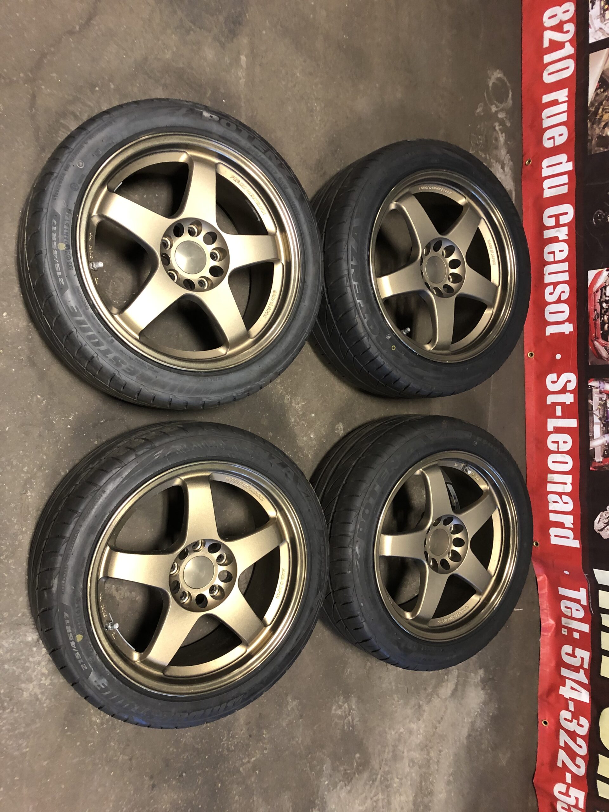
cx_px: 304
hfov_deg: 49.7
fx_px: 657
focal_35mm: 28
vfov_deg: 63.4
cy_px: 406
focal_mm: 4
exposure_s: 1/15
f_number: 1.8
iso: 80
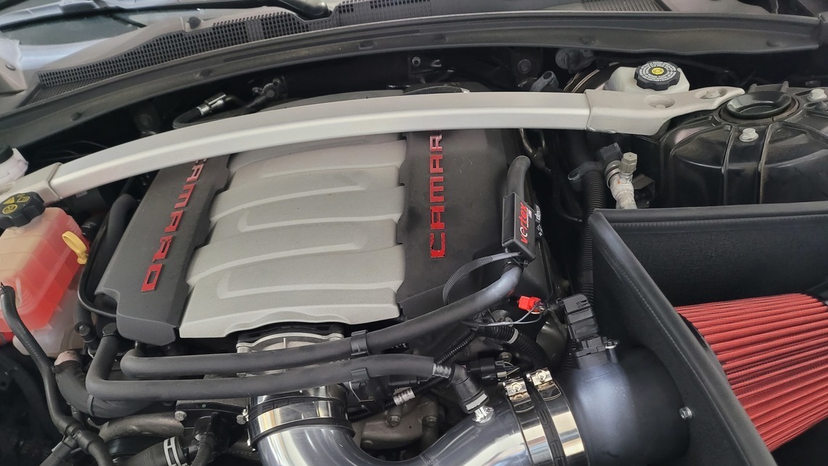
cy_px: 317
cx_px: 413
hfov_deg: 64.3
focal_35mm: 30
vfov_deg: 38.4
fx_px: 659
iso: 640
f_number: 1.8
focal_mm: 5
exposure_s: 1/24
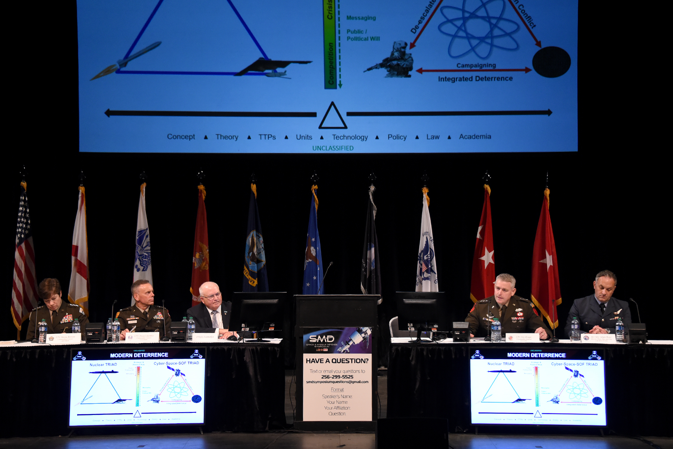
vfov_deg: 16.1
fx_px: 1589
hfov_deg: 23.9
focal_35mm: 85
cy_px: 224
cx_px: 336
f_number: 5
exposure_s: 1/250
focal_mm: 85
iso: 3200
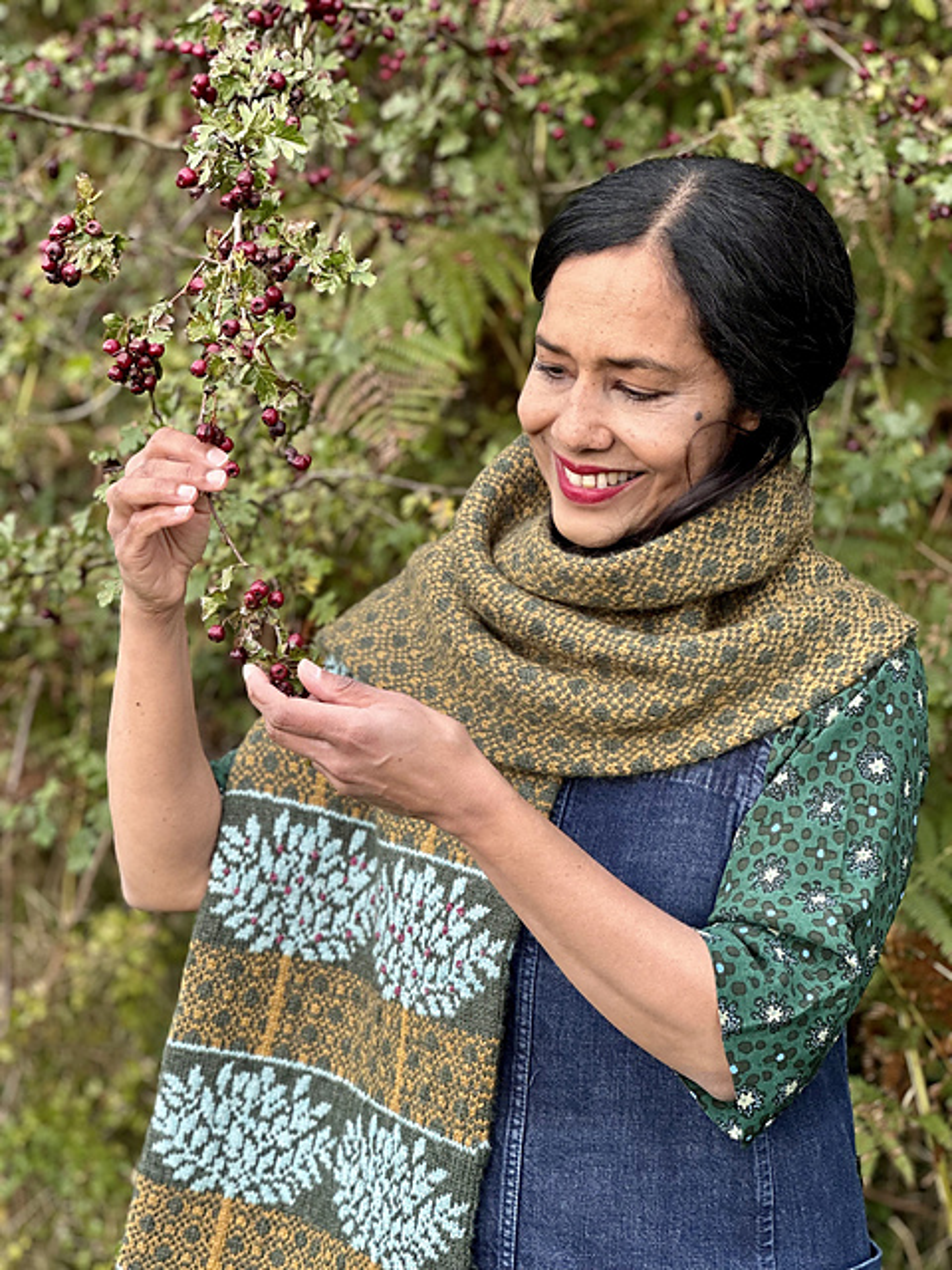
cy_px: 635
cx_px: 476
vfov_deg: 25.3
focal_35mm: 77
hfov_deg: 19.1
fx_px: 2824
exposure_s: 1/121
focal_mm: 9
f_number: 2.8
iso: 125
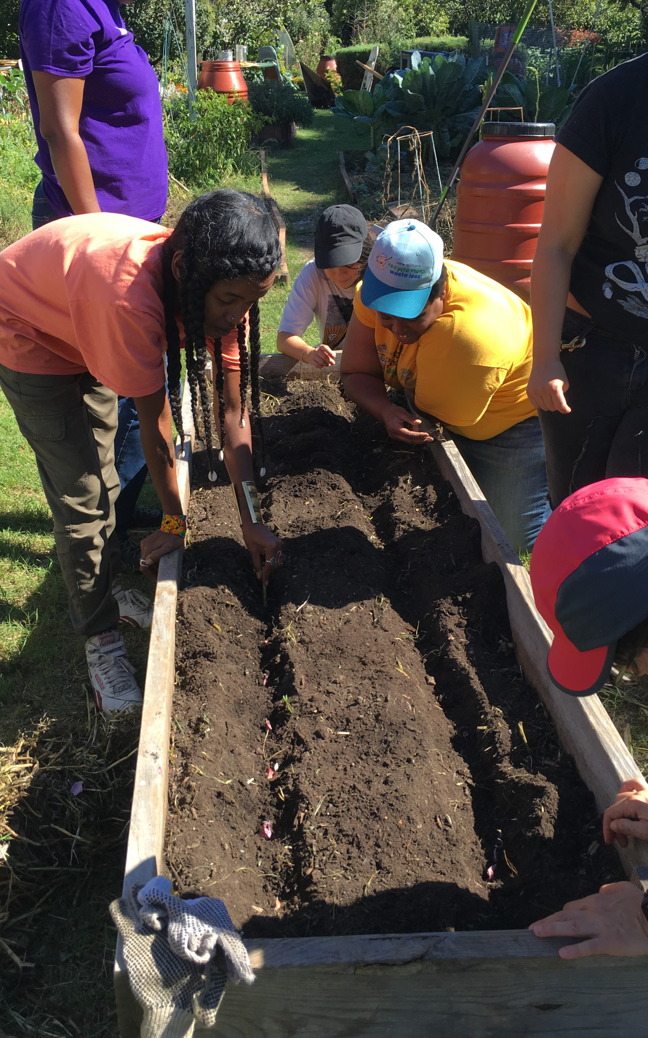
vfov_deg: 58.1
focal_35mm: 33
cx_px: 297
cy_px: 528
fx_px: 933
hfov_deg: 38.3
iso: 25
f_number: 2.2
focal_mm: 4.15
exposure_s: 1/493
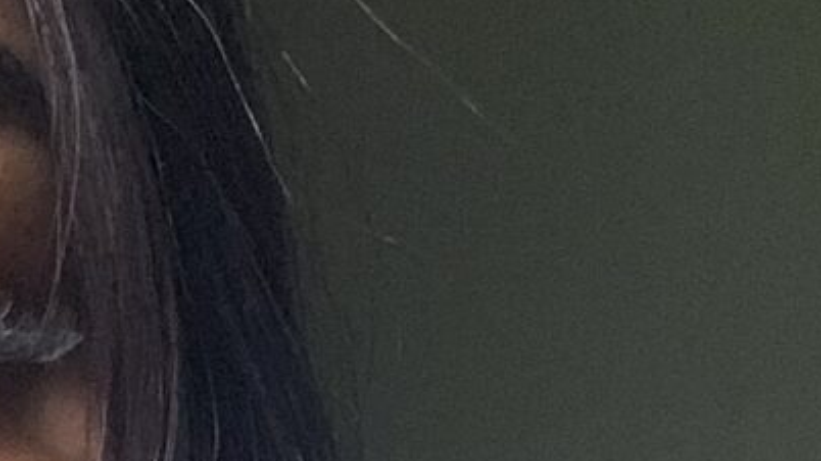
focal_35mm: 222
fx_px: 4832
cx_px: -312
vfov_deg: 5.3
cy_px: 1063
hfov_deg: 9.5
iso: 64
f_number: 2.2
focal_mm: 2.87
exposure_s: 1/107
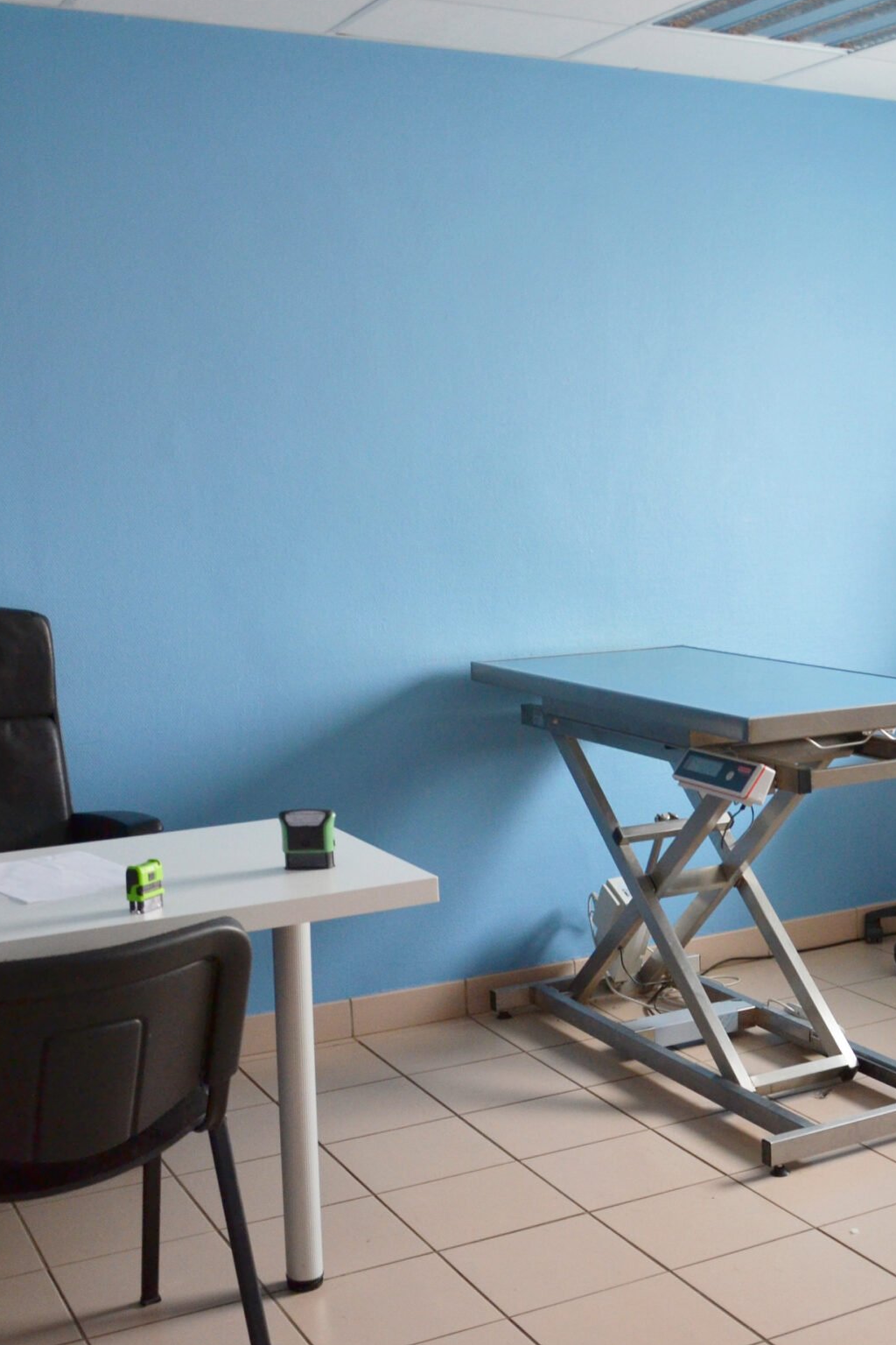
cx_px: 794
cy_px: 615
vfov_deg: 43.6
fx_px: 1680
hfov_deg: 28.8
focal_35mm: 45
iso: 400
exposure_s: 1/100
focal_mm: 18
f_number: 5
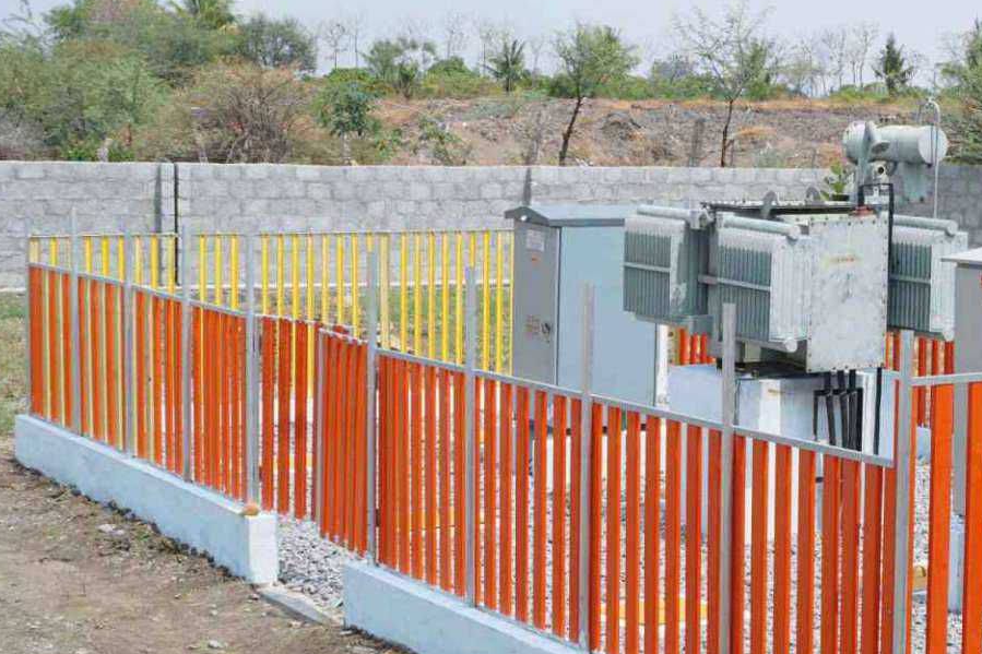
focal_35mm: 75
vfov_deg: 18.2
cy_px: 314
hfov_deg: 25.9
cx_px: 934
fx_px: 2045
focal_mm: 26
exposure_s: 1/320
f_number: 10
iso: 400
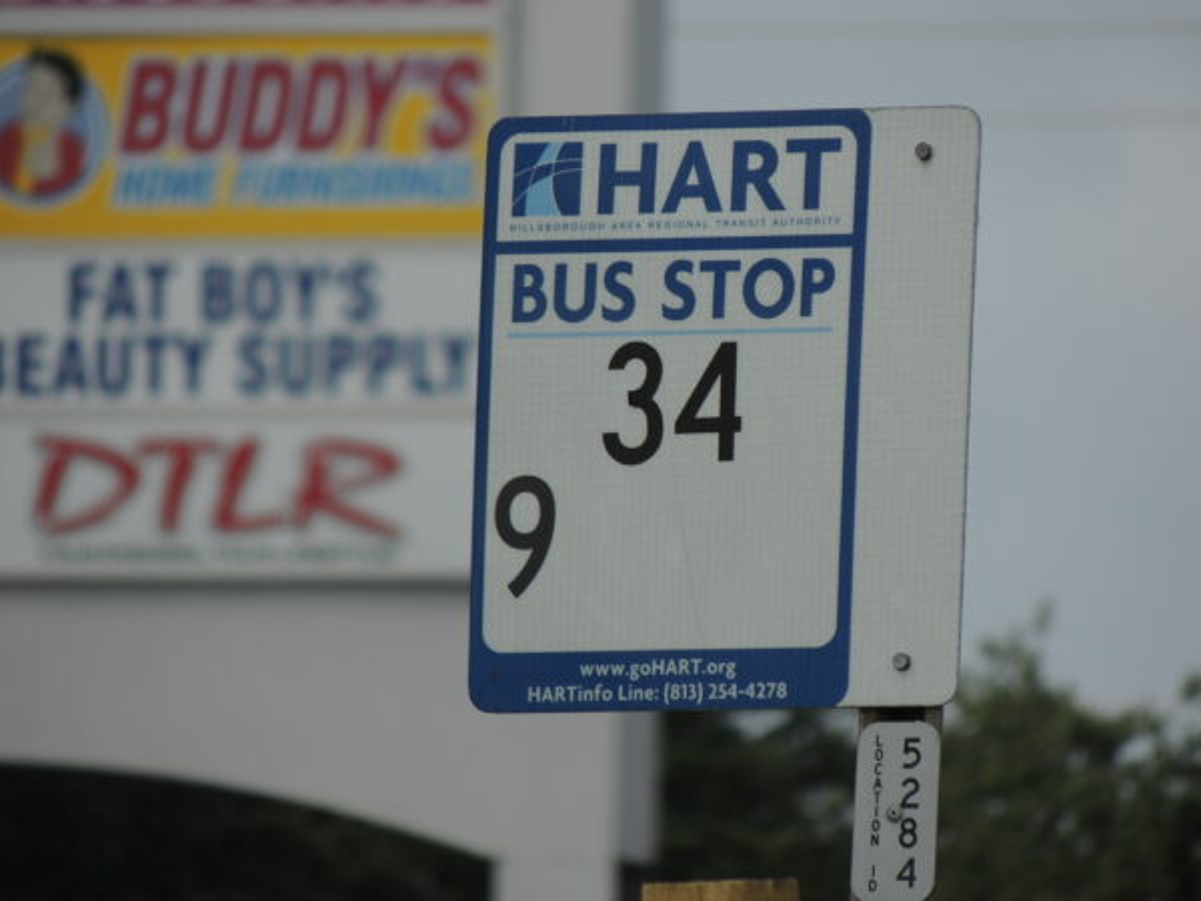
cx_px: 600
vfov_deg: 1.7
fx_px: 31225
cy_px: 450
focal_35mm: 900
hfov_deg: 2.2
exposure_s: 1/800
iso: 100
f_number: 5.5
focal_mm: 160.5
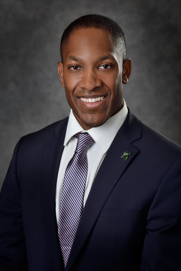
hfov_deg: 13.4
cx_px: 90
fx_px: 768
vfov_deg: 20.0
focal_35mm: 102
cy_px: 136
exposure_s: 1/160
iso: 100
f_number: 7.1
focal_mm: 102
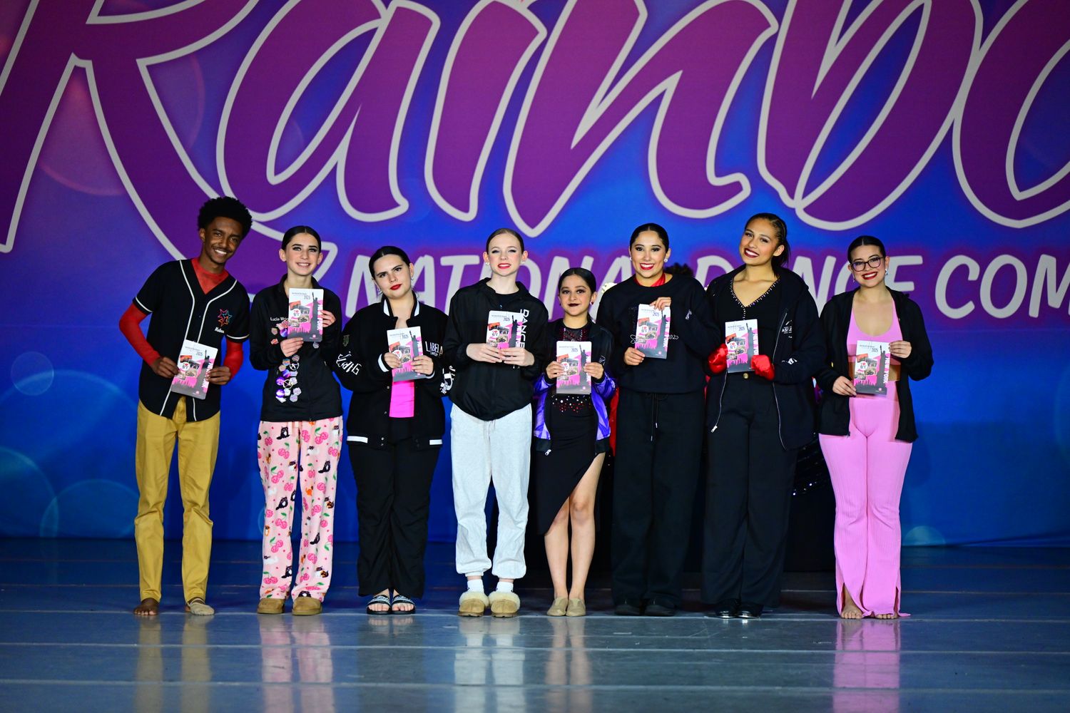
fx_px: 4755
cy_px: 356
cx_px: 535
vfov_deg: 8.6
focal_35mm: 160
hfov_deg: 12.8
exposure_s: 1/800
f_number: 2.8
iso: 2000
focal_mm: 160
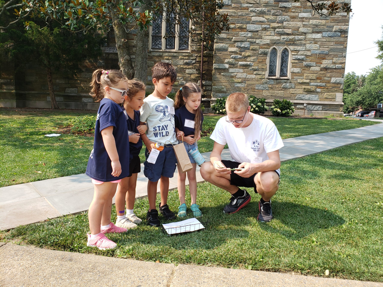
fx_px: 288
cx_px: 192
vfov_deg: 53.1
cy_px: 144
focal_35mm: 26
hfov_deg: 67.3
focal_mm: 4.3
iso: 50
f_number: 2.4
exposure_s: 1/449
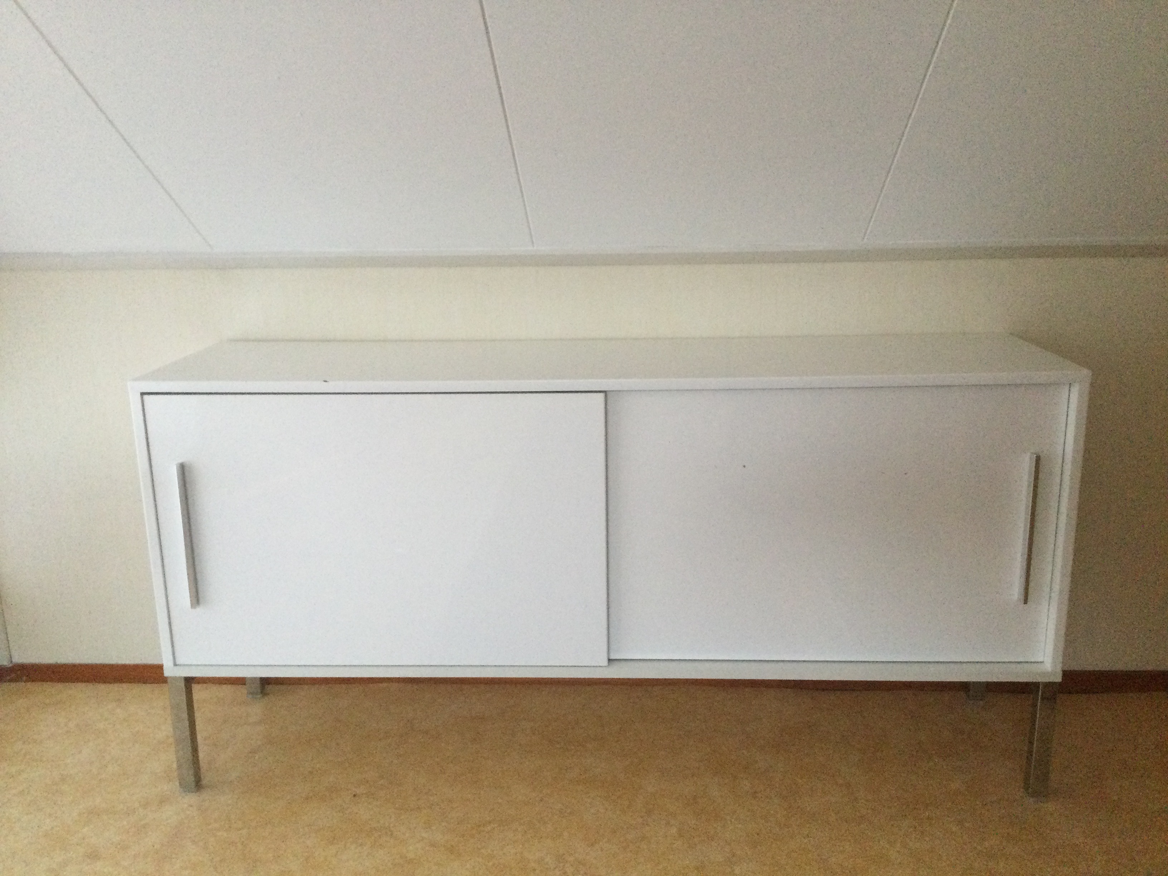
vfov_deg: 45.4
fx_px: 1046
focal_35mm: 31
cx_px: 584
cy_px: 438
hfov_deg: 58.4
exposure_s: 1/20
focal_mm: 3.3
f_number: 2.4
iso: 200
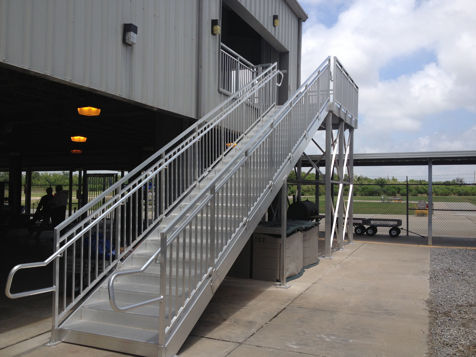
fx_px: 481
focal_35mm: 35
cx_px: 238
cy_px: 178
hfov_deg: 52.6
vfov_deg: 40.7
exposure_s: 1/2208
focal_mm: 4.28
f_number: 2.4
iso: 50
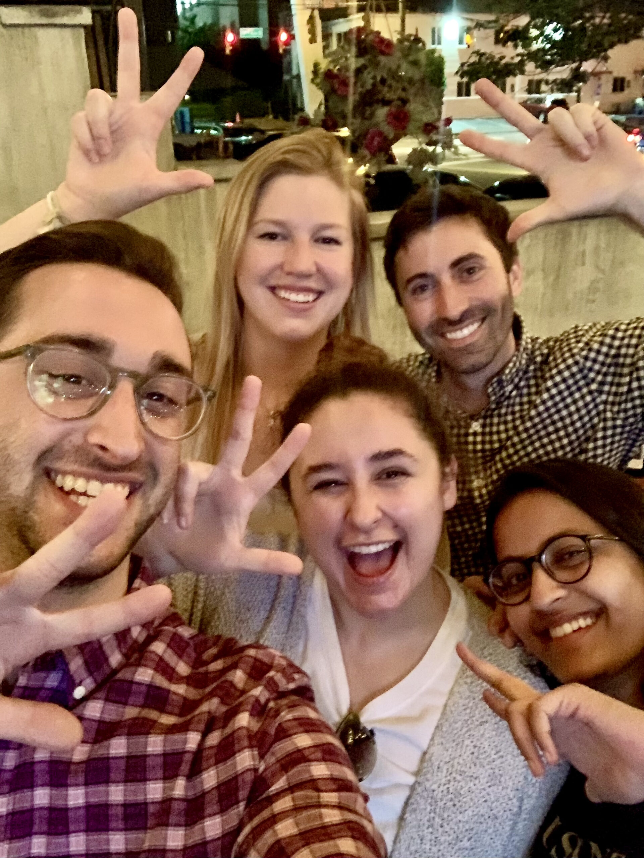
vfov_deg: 56.8
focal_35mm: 32
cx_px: 322
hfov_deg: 44.2
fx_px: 794
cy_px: 429
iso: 1000
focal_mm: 2.87
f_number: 2.2
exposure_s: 1/15
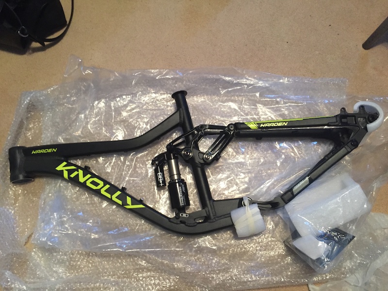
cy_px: 146
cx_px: 194
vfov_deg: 48.2
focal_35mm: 29
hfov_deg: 61.7
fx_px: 325
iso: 250
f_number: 2.2
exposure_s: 1/17
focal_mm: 4.15
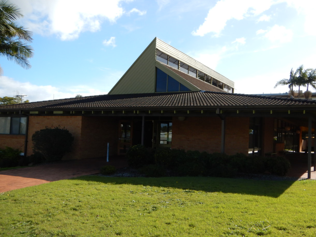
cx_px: 162
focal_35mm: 34
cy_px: 121
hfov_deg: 54.0
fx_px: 310
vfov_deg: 41.8
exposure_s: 1/1500
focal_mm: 4.7
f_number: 2.8
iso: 125
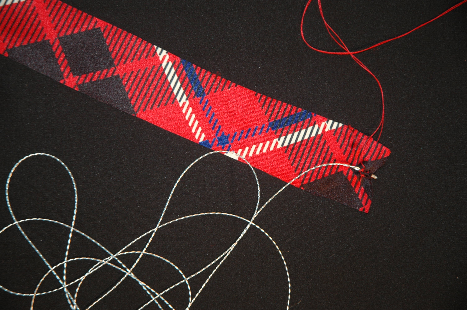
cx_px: 234
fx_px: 1361
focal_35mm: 105
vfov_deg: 13.0
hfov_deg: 19.5
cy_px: 155
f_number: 4.5
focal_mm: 70
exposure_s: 1/60
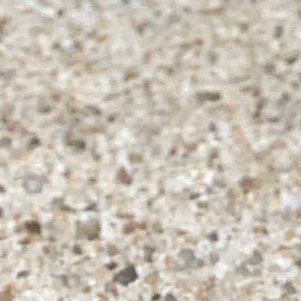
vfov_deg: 5.5
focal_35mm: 237
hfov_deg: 7.3
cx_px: -32
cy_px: -1236
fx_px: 2332
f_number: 1.8
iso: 40
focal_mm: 4.25
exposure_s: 1/122
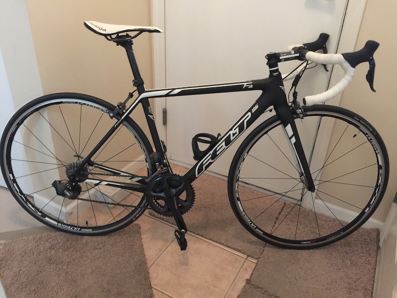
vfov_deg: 48.2
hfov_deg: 61.7
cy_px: 149
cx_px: 198
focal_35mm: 29
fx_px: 333
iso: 80
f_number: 2.2
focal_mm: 4.15
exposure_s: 1/4
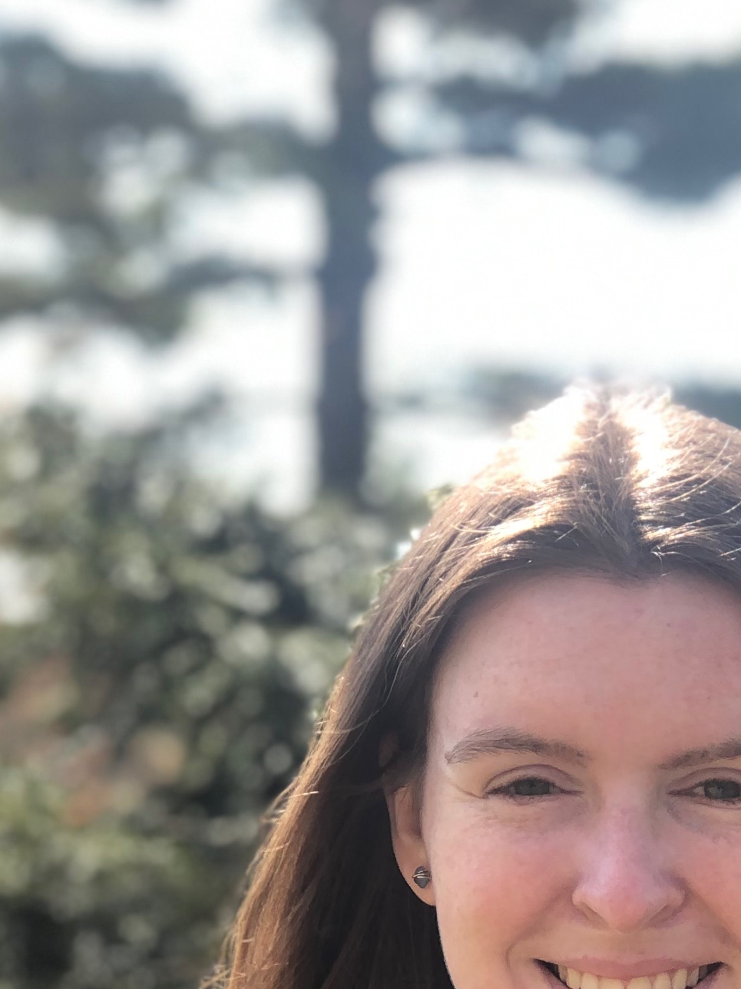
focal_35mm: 137
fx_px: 3911
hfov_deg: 10.8
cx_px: 637
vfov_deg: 14.2
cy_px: 952
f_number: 2.8
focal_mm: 6.6
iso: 20
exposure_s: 1/120
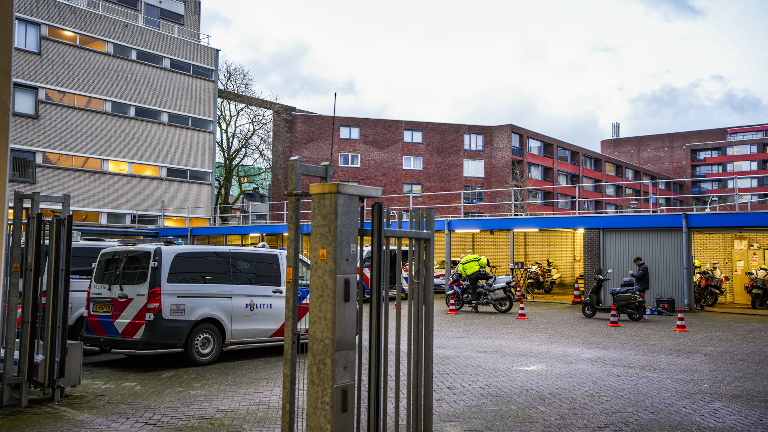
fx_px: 713
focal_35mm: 35
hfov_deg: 56.6
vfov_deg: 33.7
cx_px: 388
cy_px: 200
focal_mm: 33
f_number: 2.8
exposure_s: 1/60
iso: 800
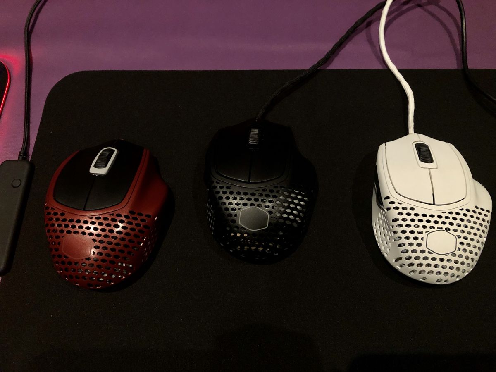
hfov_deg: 63.4
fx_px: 401
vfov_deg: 49.7
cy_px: 186
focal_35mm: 28
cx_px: 248
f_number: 1.8
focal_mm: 3.99
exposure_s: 1/15
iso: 80
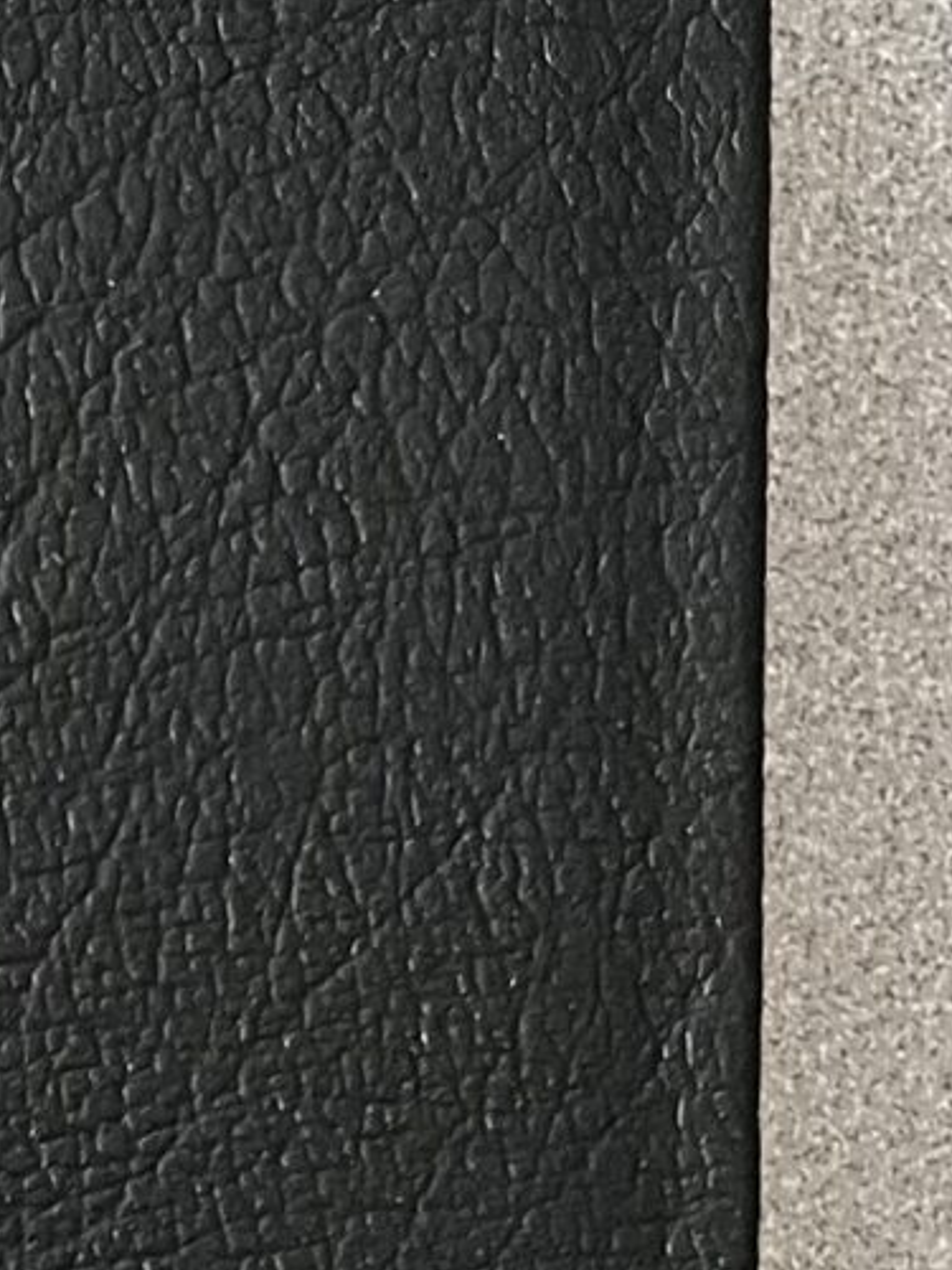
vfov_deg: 14.2
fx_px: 4877
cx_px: -711
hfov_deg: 10.5
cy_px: 1699
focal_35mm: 133
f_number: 1.6
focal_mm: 5.1
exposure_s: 1/82
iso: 125
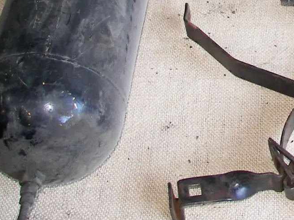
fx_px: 900
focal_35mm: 106
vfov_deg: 13.6
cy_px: -36
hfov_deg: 17.7
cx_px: 352
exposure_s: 1/30
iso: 100
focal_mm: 6
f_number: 2.8
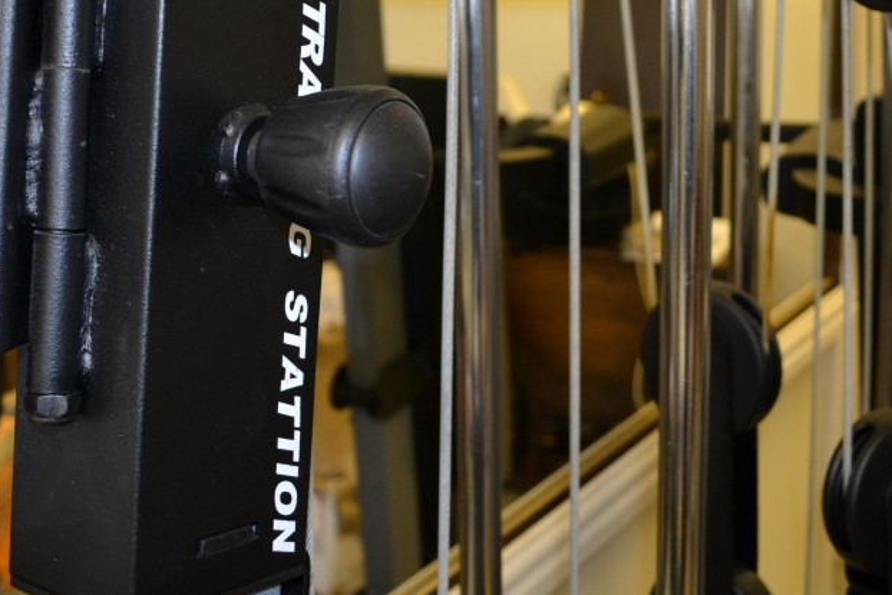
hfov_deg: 39.4
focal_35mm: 50
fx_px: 1239
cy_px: 148
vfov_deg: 26.7
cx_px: 359
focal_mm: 18
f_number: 3.5
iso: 640
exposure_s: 1/60
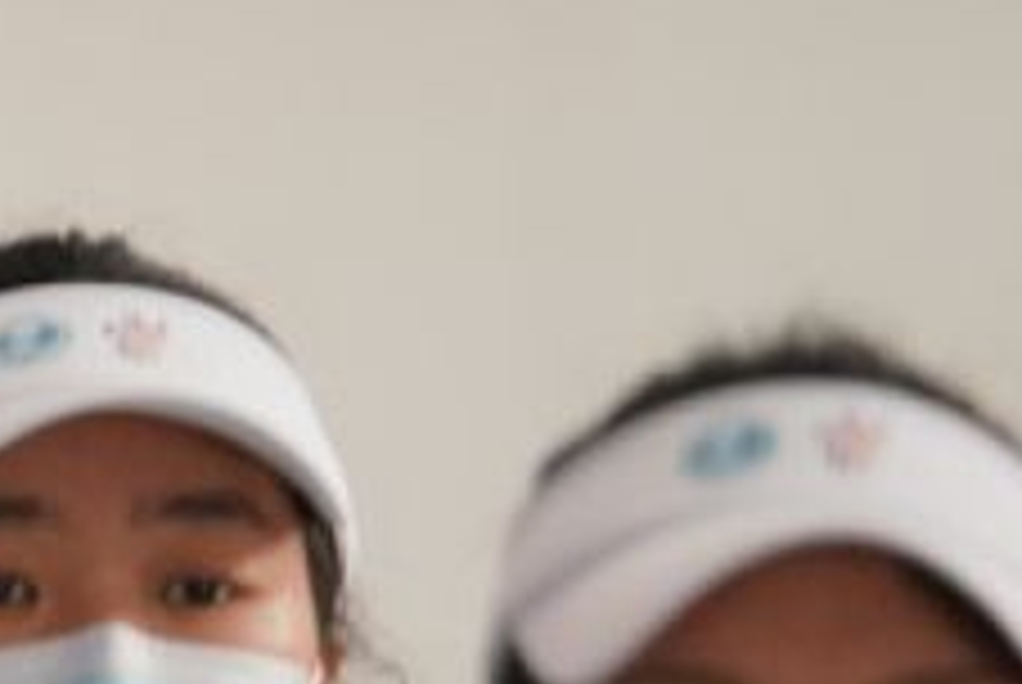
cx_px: -914
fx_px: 60148
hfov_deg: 1.0
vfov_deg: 0.7
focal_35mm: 2116
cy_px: 842
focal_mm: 400
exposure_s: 1/125
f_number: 6.3
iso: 1600
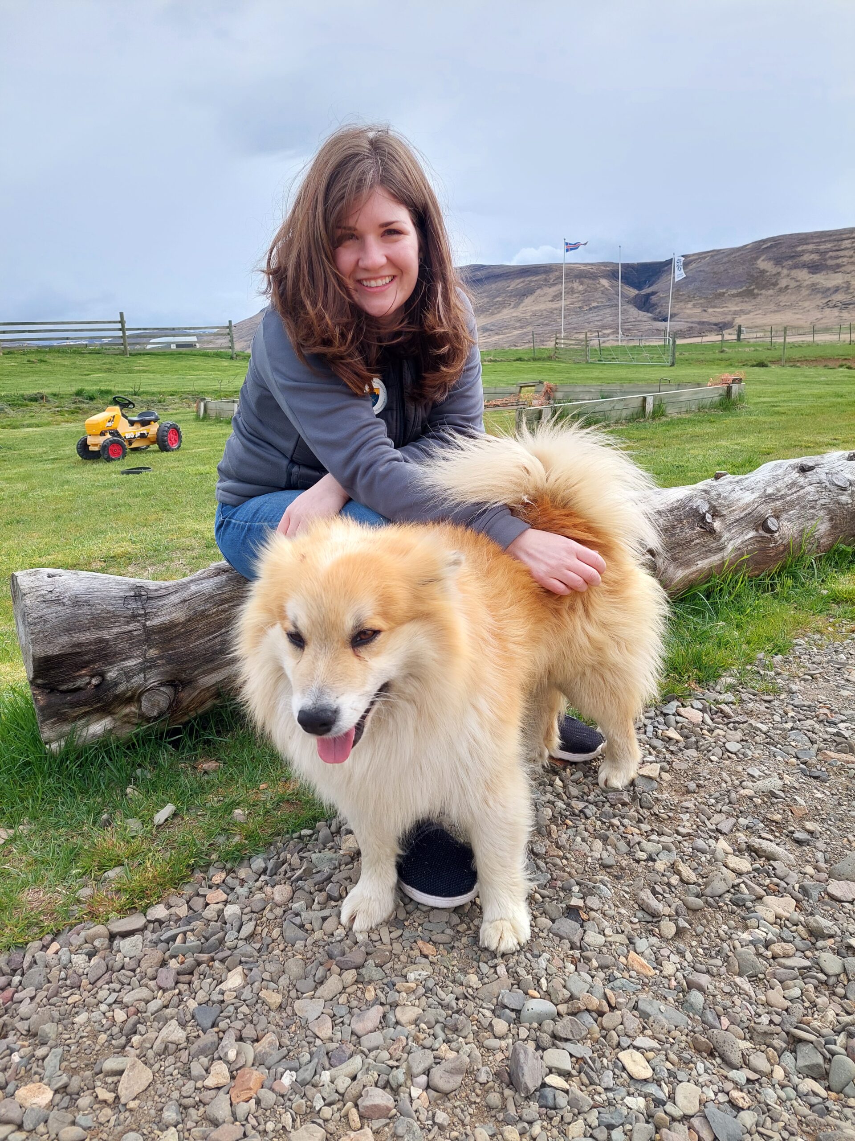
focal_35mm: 24
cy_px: 570
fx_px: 790
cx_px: 428
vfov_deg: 71.6
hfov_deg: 56.8
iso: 40
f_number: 1.8
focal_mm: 5.23
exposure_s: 1/657
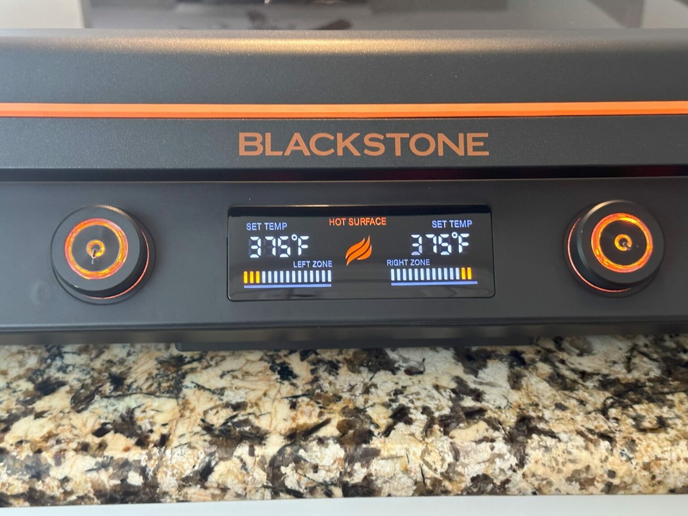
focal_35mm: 48
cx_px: 344
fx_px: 954
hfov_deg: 39.7
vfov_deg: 30.3
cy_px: 258
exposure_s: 1/40
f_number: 1.78
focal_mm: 6.86
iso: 400
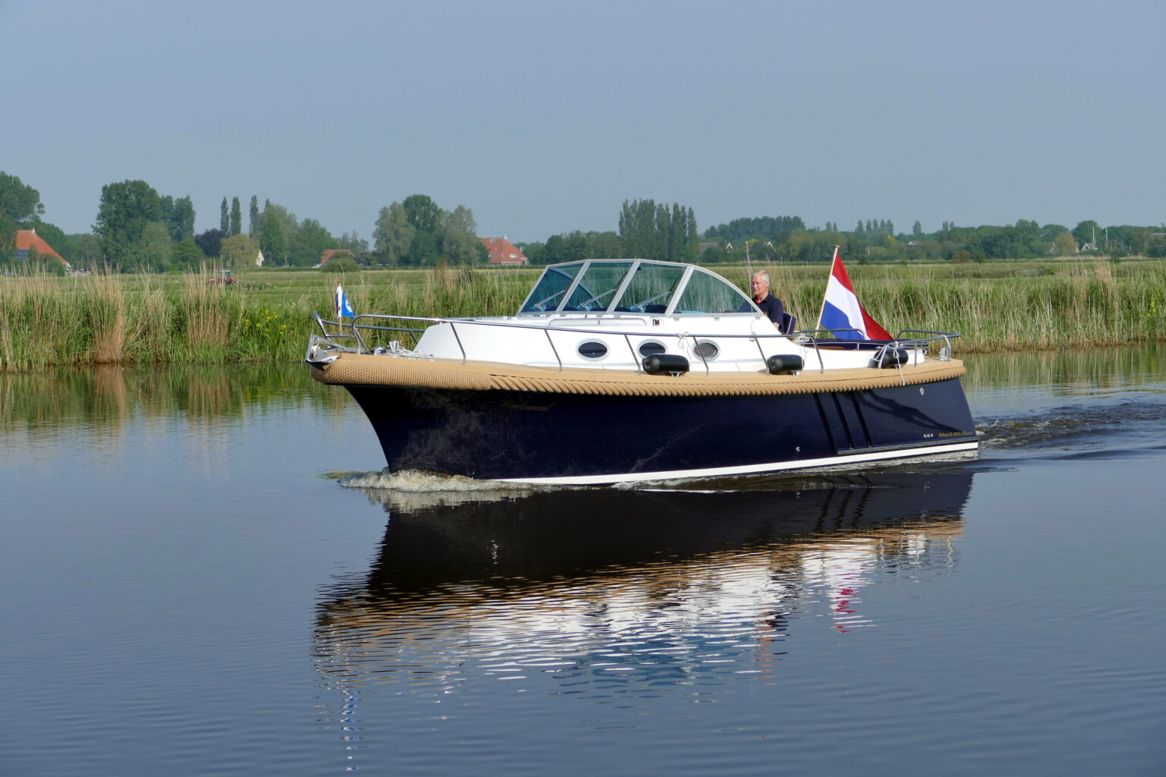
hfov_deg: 23.9
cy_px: 388
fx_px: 2753
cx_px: 583
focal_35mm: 85
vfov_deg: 16.1
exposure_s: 1/2000
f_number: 3.8
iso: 125
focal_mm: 31.05
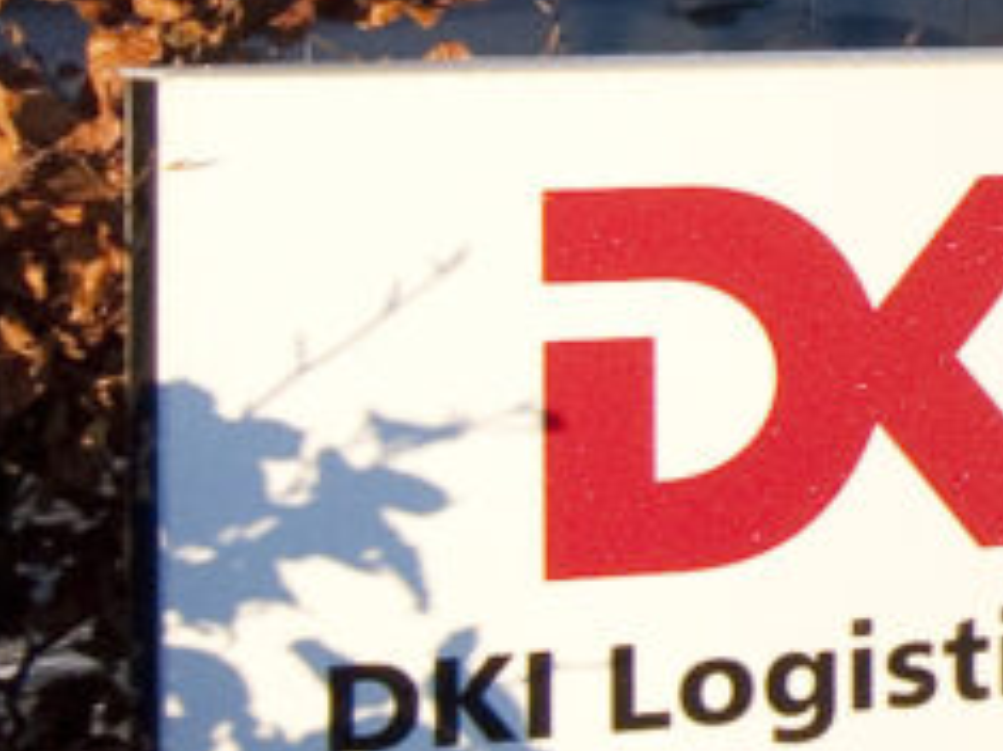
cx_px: 2983
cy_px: -335
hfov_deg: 8.7
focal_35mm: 188
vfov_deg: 7.8
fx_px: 5445
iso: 1250
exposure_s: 1/640
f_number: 10
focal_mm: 23
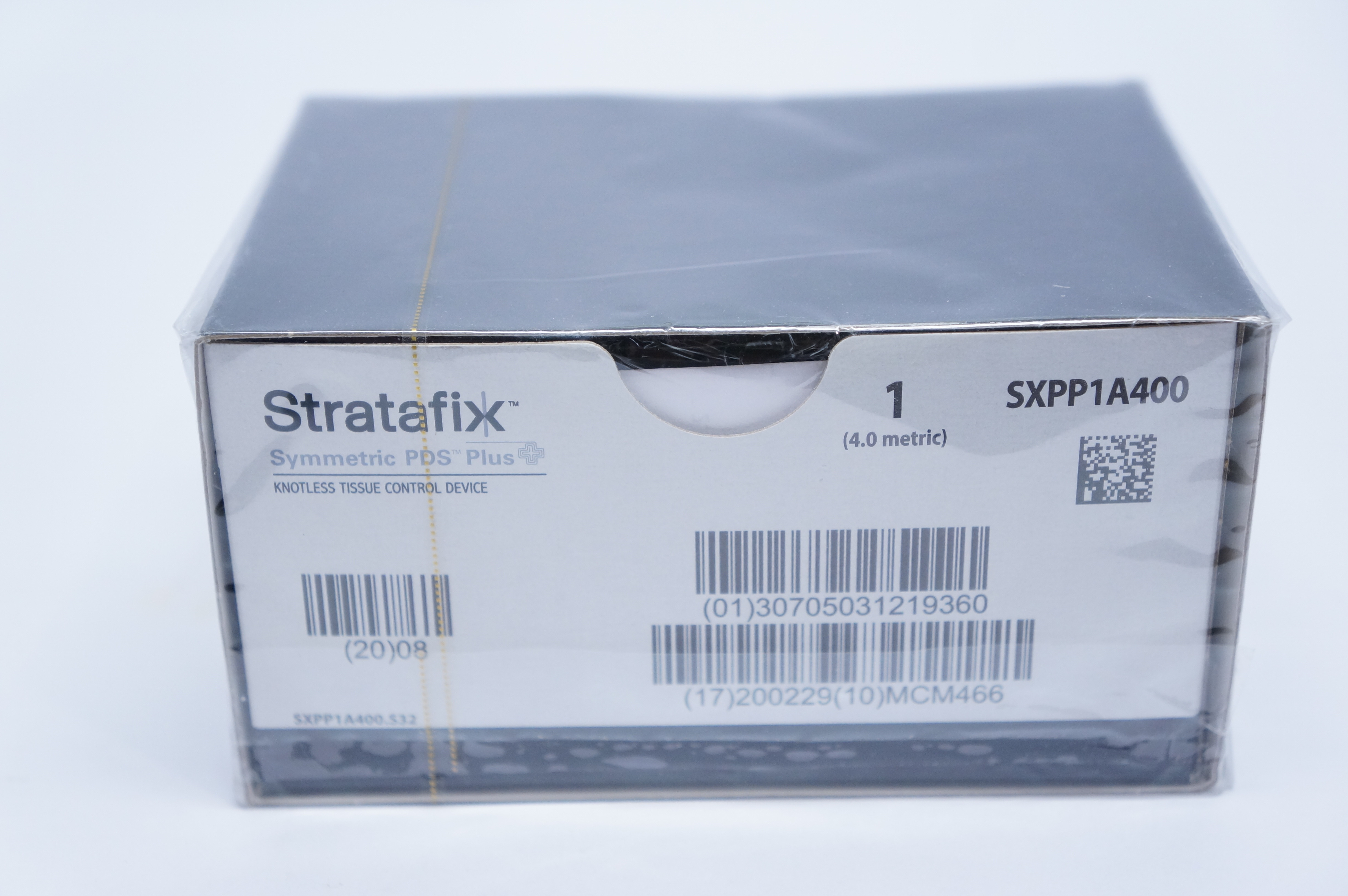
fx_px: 2188
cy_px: 448
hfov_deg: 34.2
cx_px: 674
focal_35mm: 58
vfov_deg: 23.1
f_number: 4.5
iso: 800
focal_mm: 39
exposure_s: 1/100
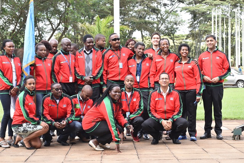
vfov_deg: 18.2
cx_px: 122
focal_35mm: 75
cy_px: 82
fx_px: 508
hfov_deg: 27.0
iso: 400
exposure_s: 1/200
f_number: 7.1
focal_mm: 50
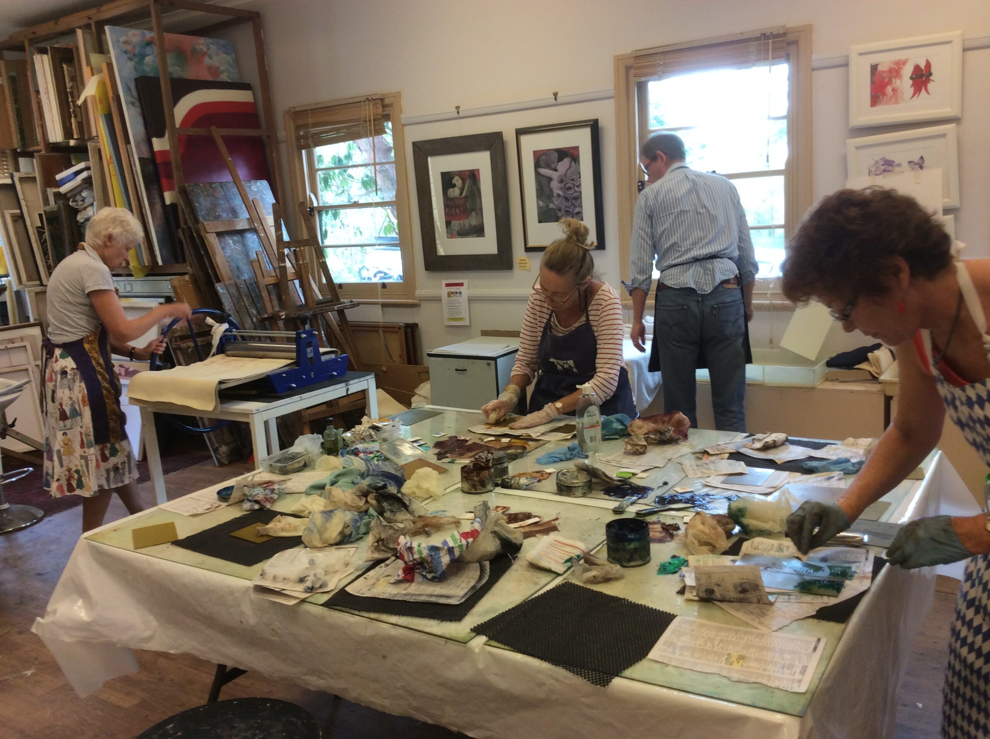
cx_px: 495
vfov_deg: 42.8
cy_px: 370
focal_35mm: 33
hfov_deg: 55.4
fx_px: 942
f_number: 2.4
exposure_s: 1/50
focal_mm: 3.3
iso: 50
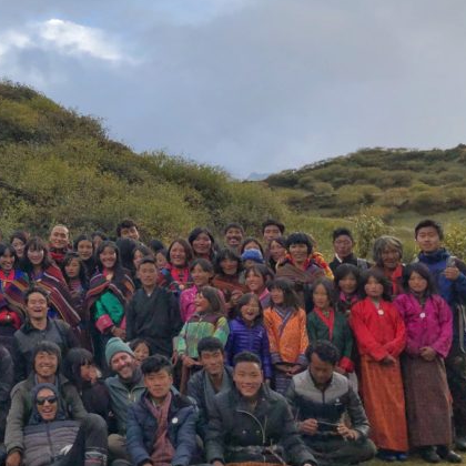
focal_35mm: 56
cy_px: 157
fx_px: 853
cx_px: -21
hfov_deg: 28.3
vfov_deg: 30.3
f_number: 1.8
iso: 20
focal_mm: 4
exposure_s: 1/425
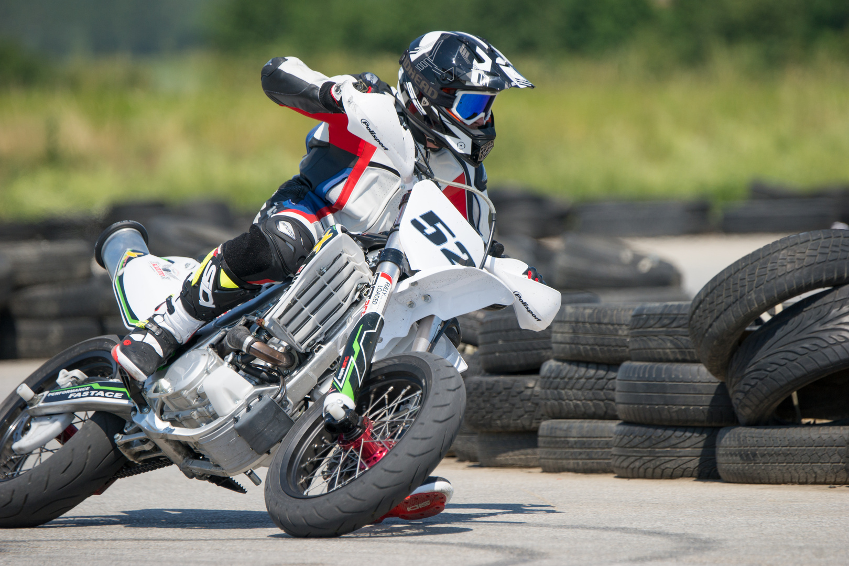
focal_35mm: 400
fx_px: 9433
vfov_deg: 3.4
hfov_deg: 5.2
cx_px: 424
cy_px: 283
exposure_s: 1/1600
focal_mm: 400
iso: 250
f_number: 5.6
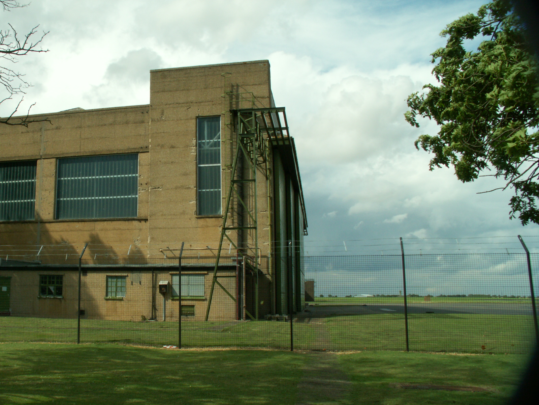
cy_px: 202
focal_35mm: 35
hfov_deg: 52.6
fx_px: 545
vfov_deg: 40.7
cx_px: 270
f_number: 7.1
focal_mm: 5.86
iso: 50
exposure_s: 1/250
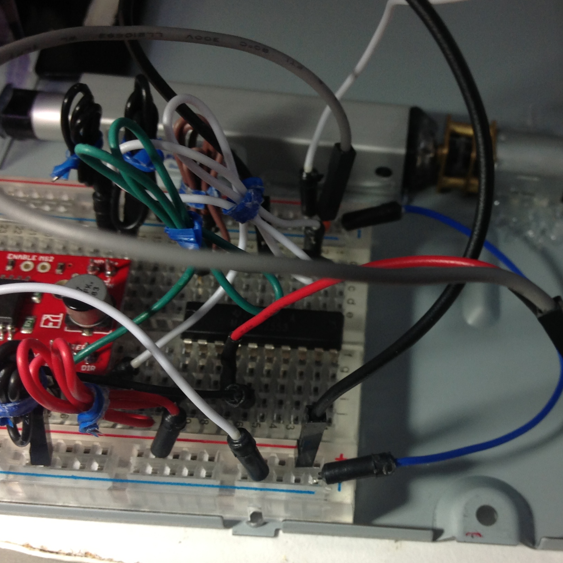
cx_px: 387
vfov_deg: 34.6
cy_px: 319
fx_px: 902
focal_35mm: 49
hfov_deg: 34.3
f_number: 2.4
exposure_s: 1/30
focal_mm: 4.28
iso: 64
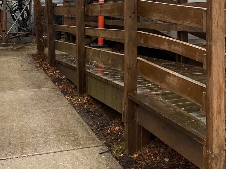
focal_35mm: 76
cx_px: 237
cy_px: -38
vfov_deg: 18.3
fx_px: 496
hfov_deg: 24.3
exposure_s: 1/122
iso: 80
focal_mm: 4.25
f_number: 1.8
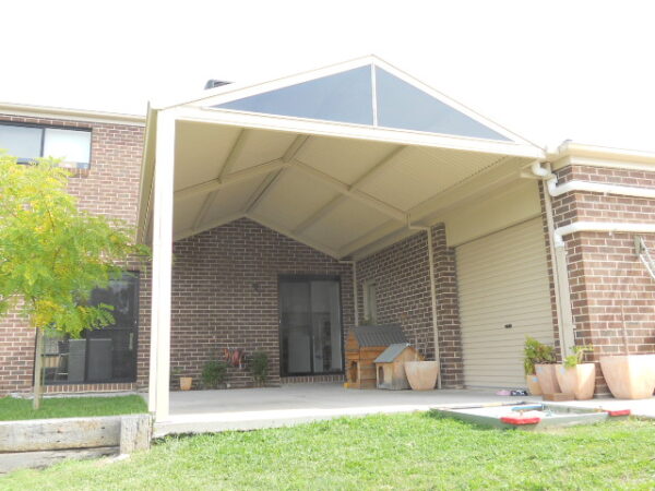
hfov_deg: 56.8
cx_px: 328
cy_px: 246
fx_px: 606
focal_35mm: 32
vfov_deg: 44.2
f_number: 3.5
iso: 80
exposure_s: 1/200
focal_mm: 5.8
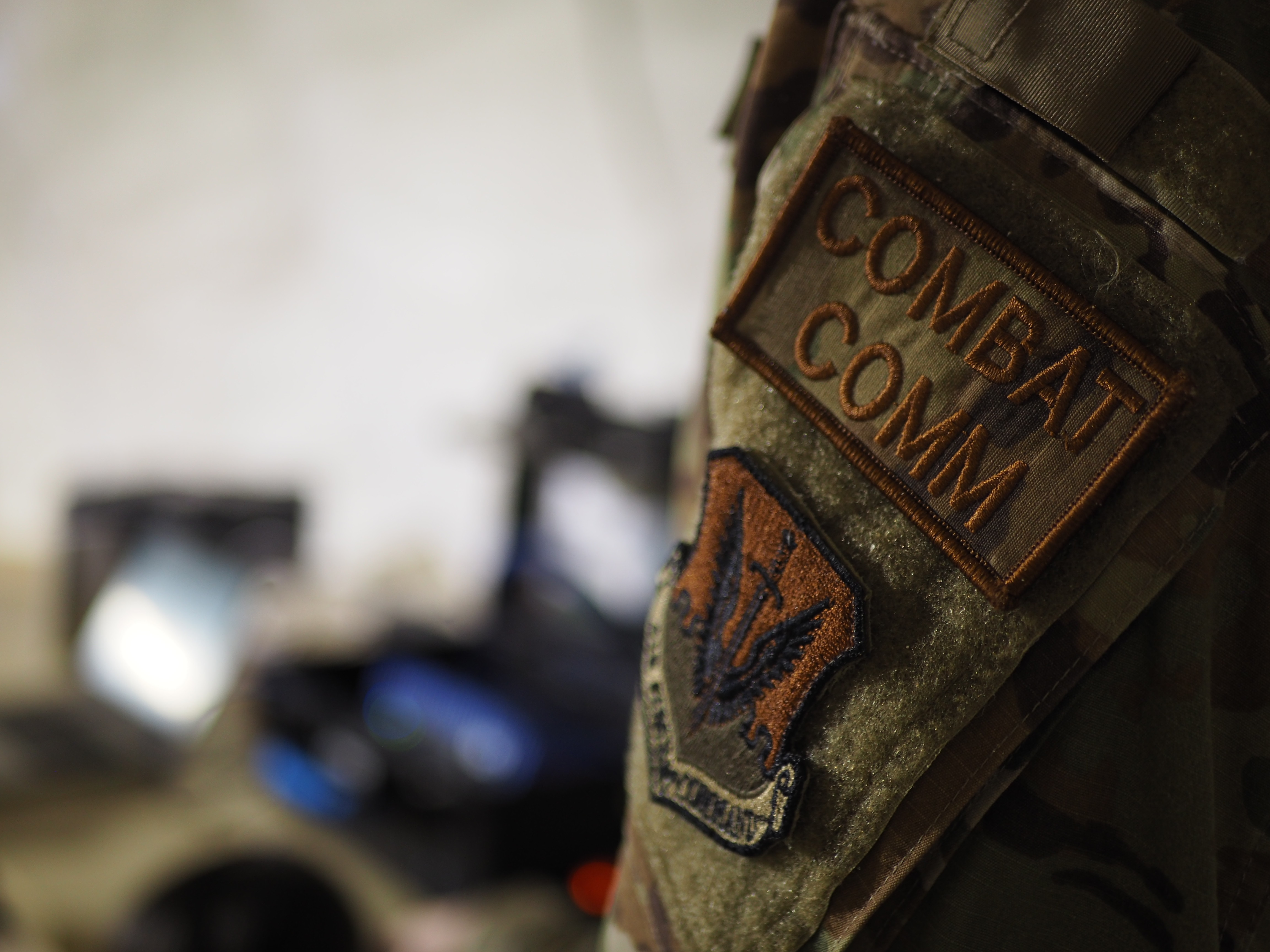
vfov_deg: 29.1
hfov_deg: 38.2
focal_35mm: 50
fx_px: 1834
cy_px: 476
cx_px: 635
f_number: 1.7
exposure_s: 1/60
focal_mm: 25
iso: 320
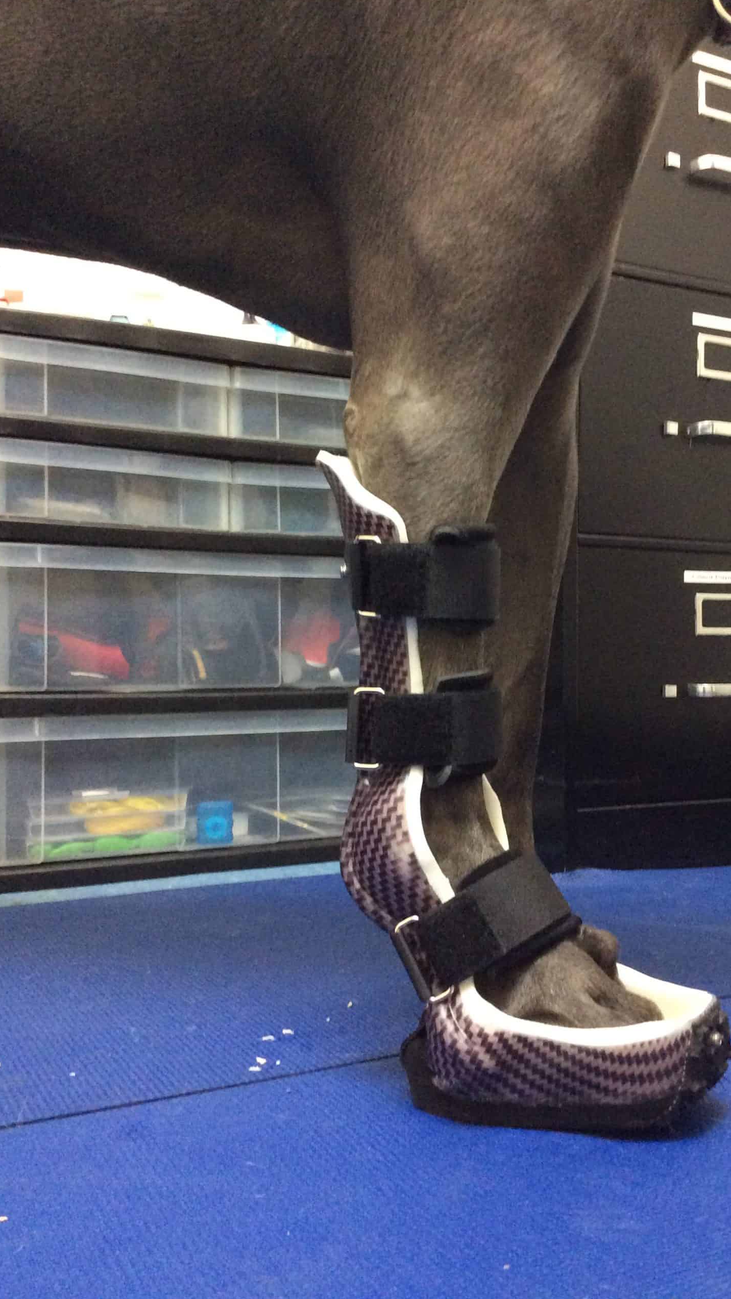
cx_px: 476
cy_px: 647
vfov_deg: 56.6
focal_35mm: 35
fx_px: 1206
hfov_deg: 33.5
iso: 320
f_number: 2.4
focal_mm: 3.3
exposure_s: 1/15
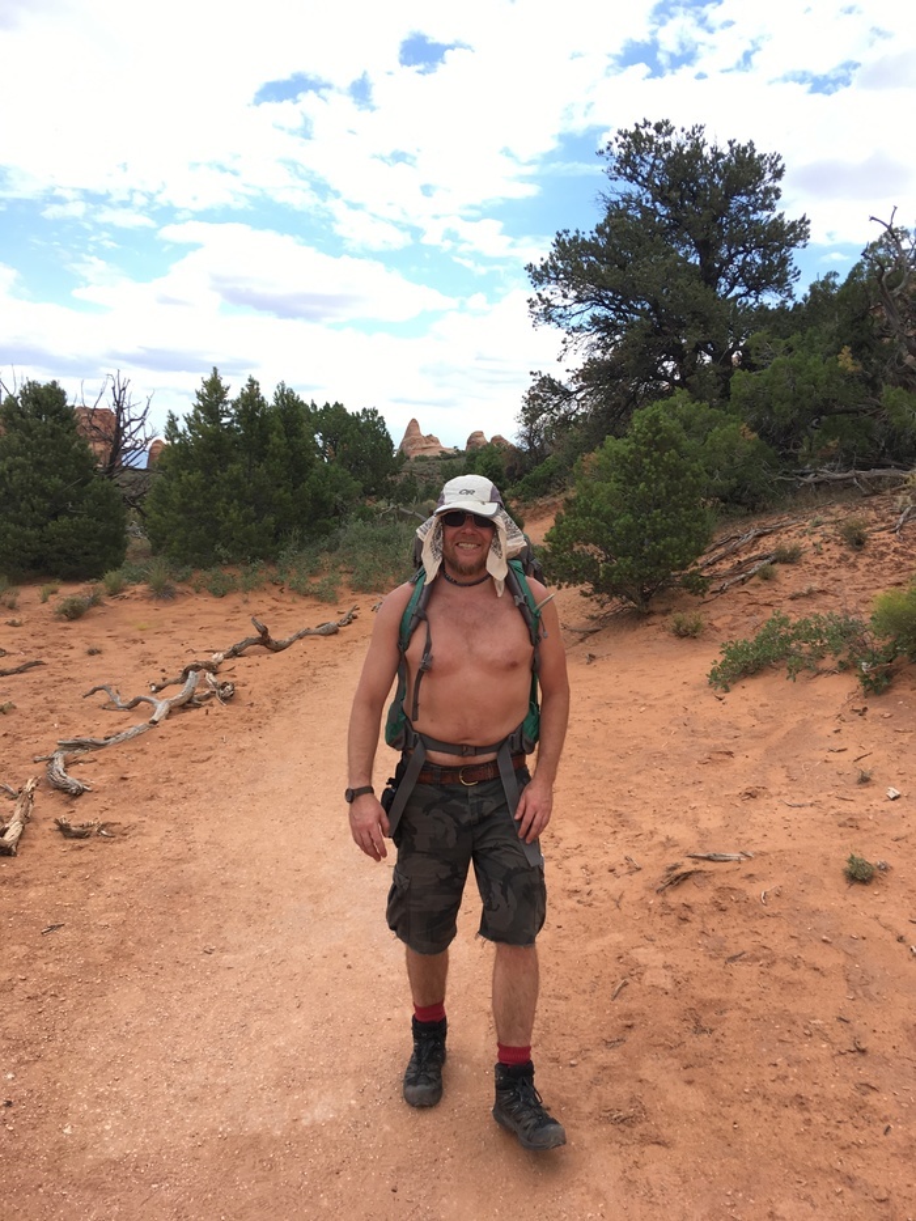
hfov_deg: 48.2
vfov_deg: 61.7
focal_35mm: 29
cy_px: 610
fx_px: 1023
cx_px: 458
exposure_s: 1/463
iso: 25
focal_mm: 4.15
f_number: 2.2
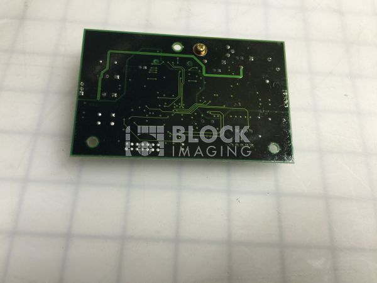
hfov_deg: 61.7
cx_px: 188
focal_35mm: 29
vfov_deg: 48.2
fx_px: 316
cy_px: 142
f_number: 2.2
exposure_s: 1/15
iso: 64
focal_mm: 4.15
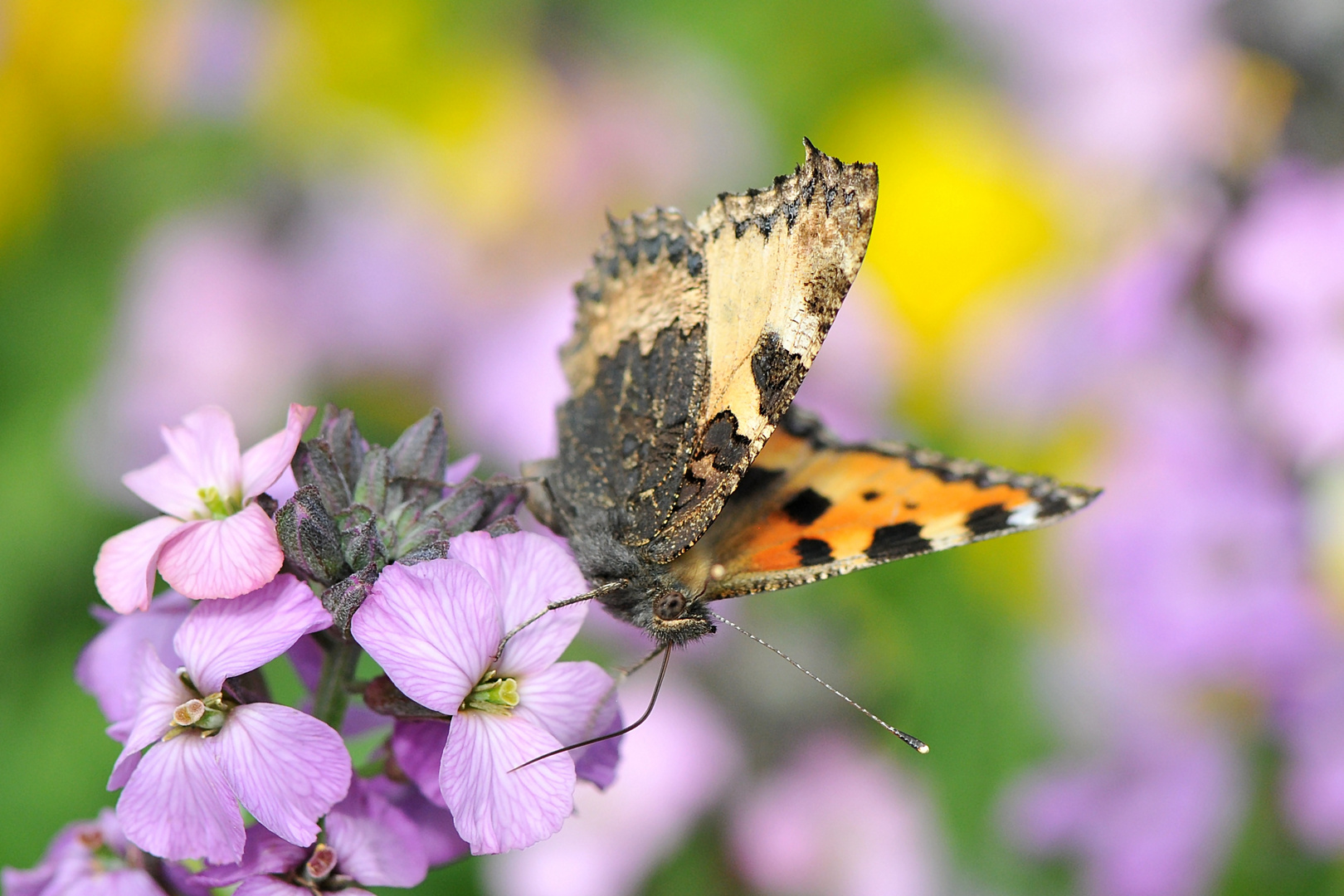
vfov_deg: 8.7
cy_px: 448
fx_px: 5880
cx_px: 672
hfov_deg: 13.0
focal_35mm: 158
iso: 400
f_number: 5.6
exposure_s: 1/1000
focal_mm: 105
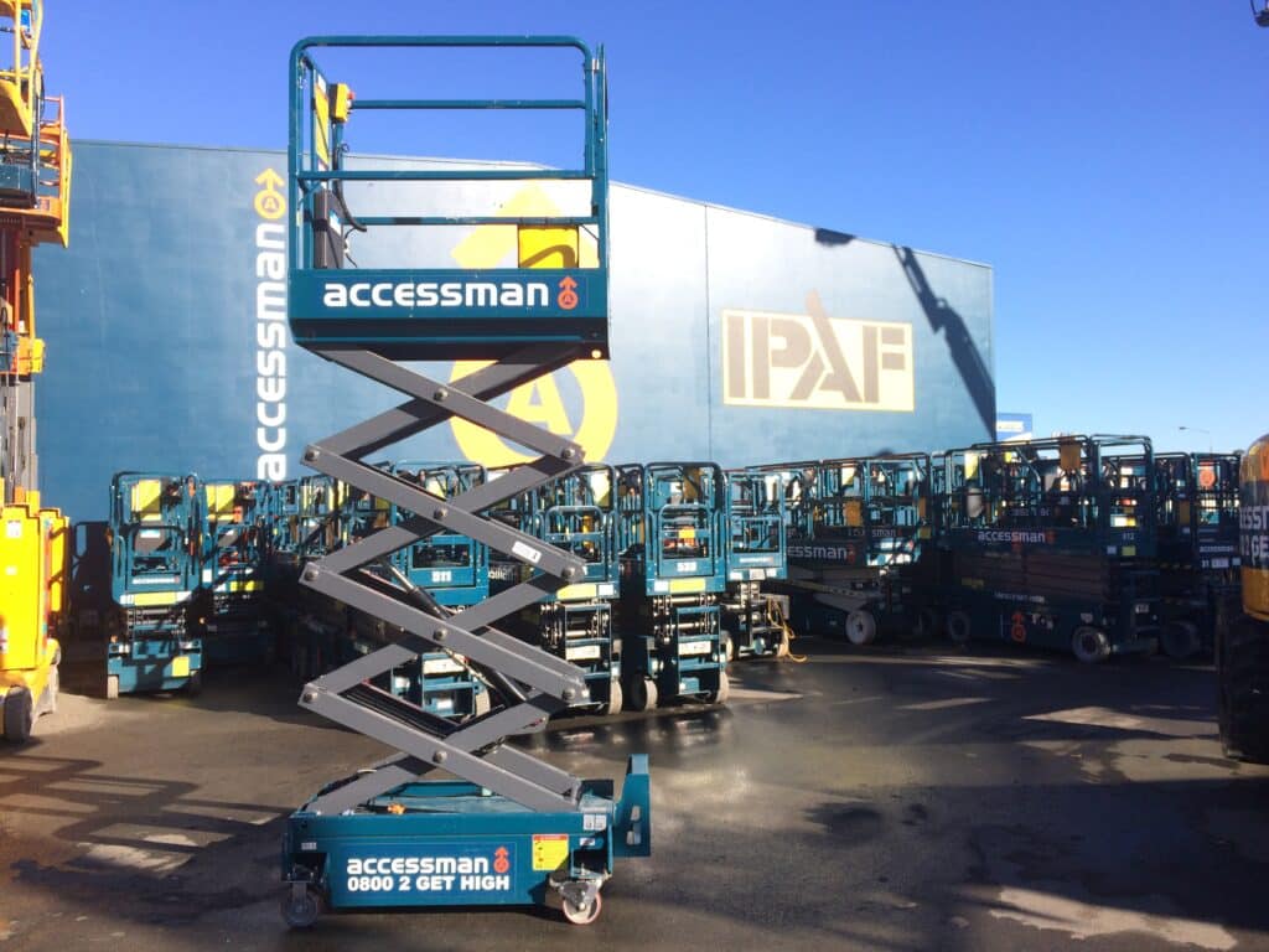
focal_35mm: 29
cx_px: 634
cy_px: 476
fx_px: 1063
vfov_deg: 48.2
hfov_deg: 61.7
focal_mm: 4.15
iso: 32
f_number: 2.2
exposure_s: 1/912
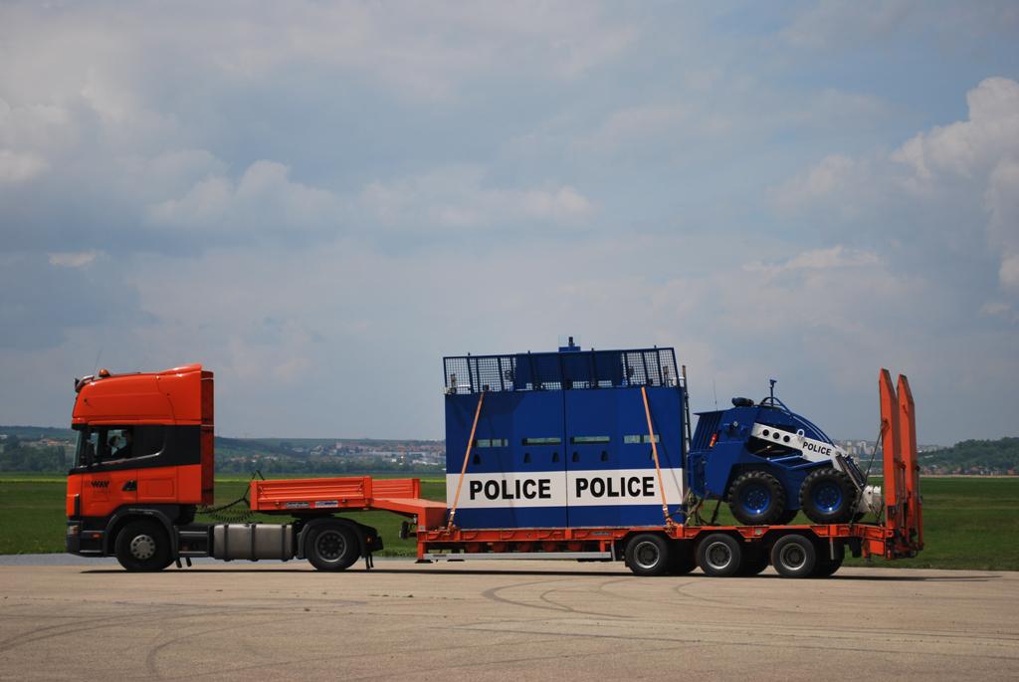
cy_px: 341
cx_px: 510
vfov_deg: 16.6
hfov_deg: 24.6
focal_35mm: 82
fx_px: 2337
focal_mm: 55
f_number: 5.6
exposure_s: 1/250
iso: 100
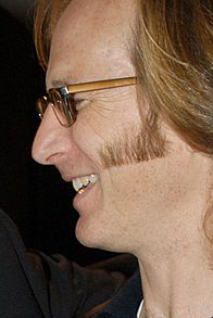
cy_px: 383
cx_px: 50
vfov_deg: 15.6
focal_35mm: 126
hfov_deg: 10.9
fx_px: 1116
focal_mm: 24
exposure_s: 1/80
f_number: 5.6
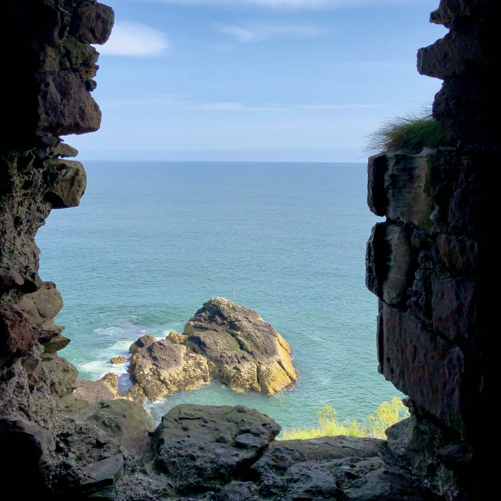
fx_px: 589
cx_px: 244
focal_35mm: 36
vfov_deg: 45.3
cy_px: 163
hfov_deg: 46.0
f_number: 1.8
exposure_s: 1/2024
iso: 20
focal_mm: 4
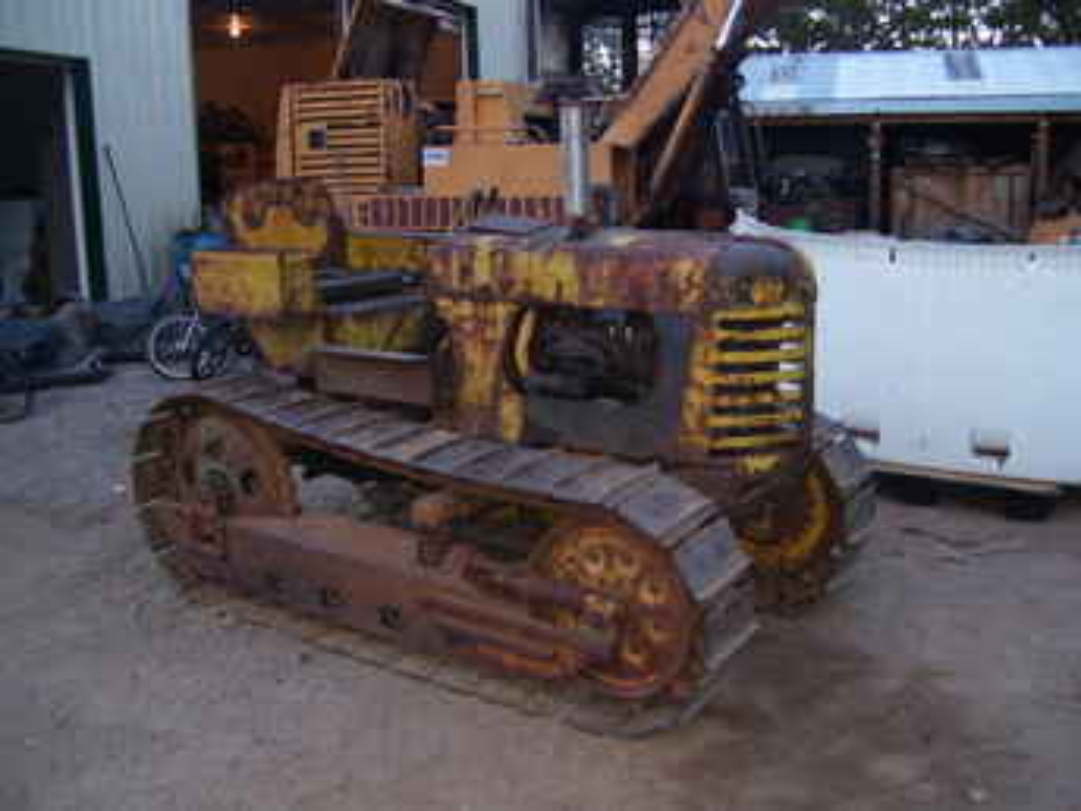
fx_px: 1124
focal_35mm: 36
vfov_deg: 39.7
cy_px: 406
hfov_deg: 51.4
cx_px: 540
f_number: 2.7
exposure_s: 1/60
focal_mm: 6
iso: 80
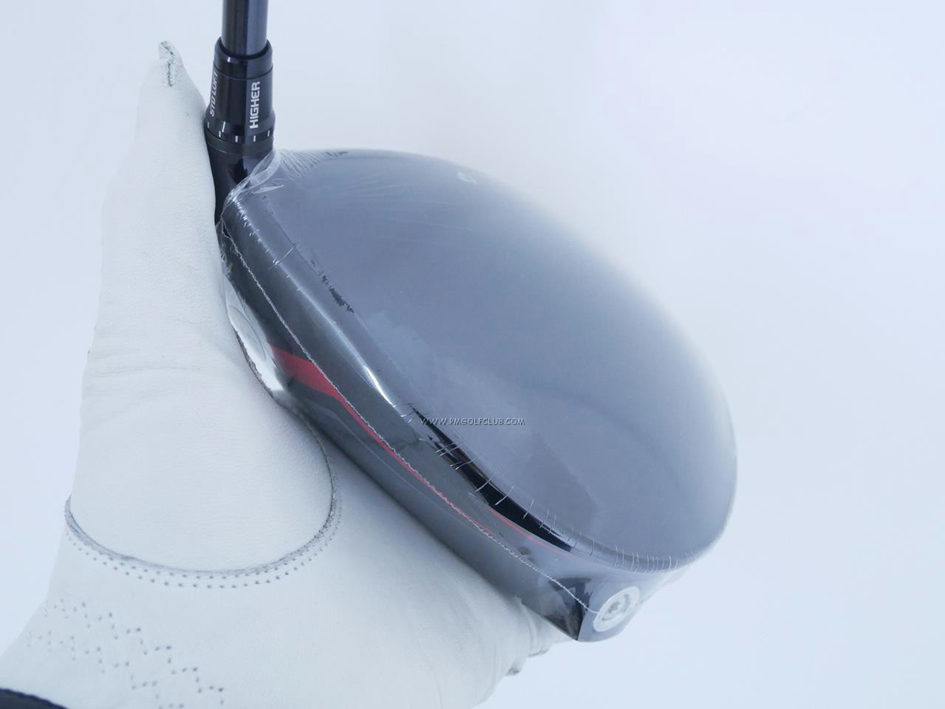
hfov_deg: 38.2
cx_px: 472
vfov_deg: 29.1
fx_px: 1365
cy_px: 354
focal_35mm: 50
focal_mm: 25
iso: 1600
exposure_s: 1/50
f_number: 4.5
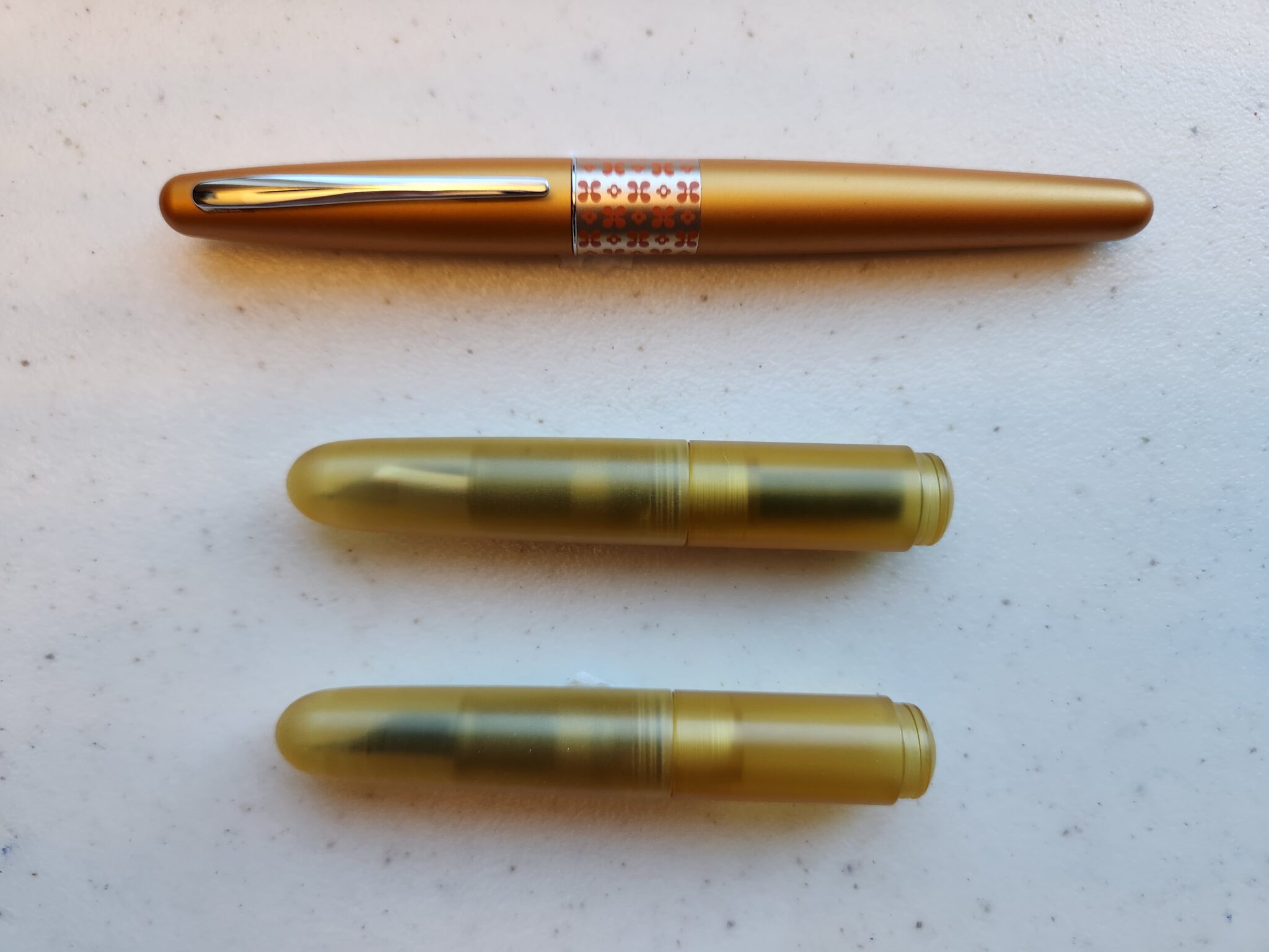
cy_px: 476
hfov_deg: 73.9
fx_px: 843
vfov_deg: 58.9
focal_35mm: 23
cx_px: 634
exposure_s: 1/180
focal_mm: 5.4
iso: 160
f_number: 1.8
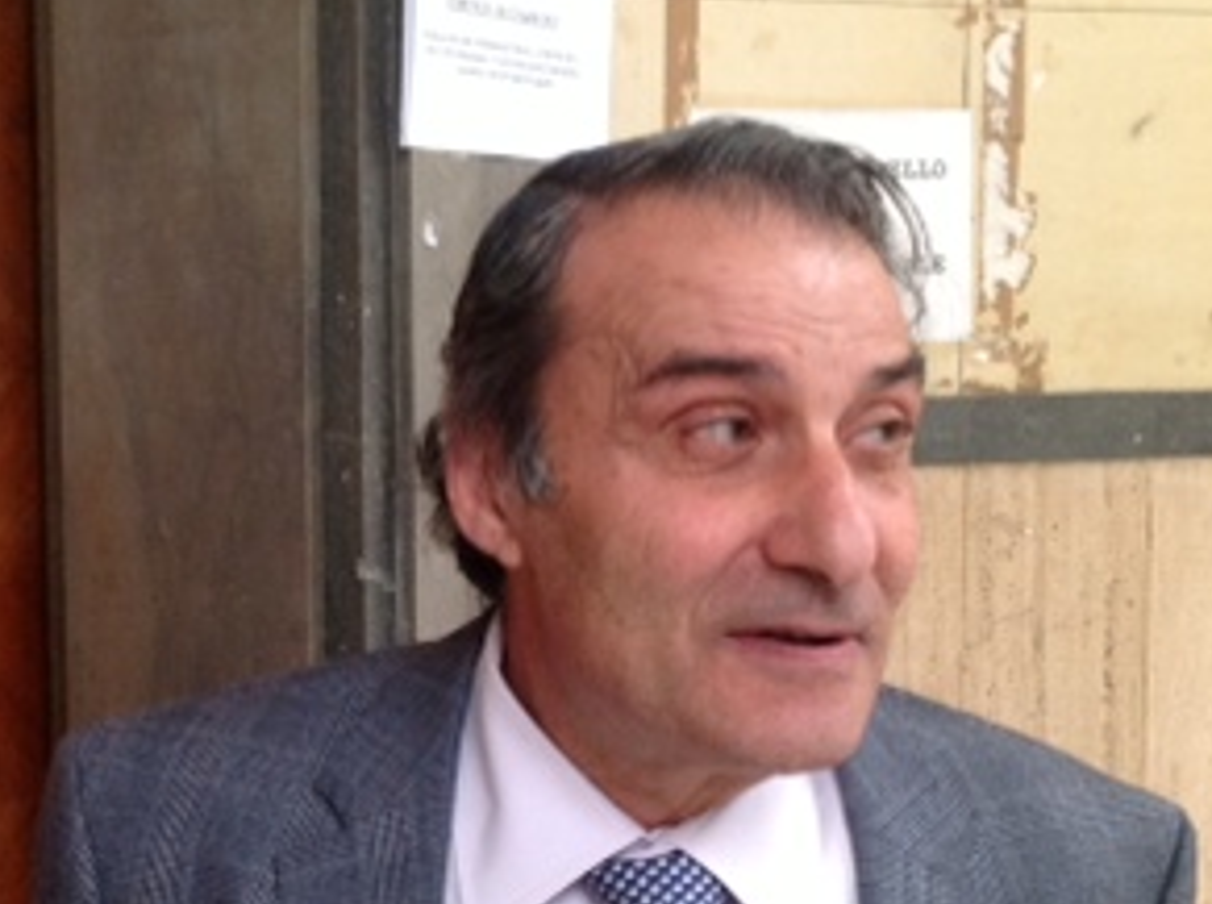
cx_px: 308
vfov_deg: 19.0
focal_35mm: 77
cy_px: 579
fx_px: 2690
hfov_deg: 25.1
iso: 125
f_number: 2.4
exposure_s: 1/15
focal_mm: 4.28
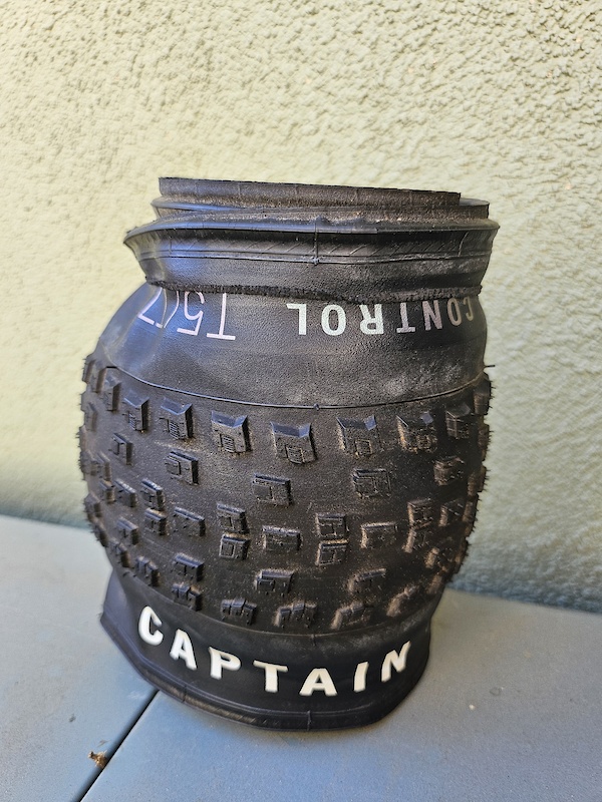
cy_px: 401
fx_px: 557
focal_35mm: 24
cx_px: 301
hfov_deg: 56.8
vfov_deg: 71.6
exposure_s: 1/180
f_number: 1.8
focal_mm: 5
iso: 100
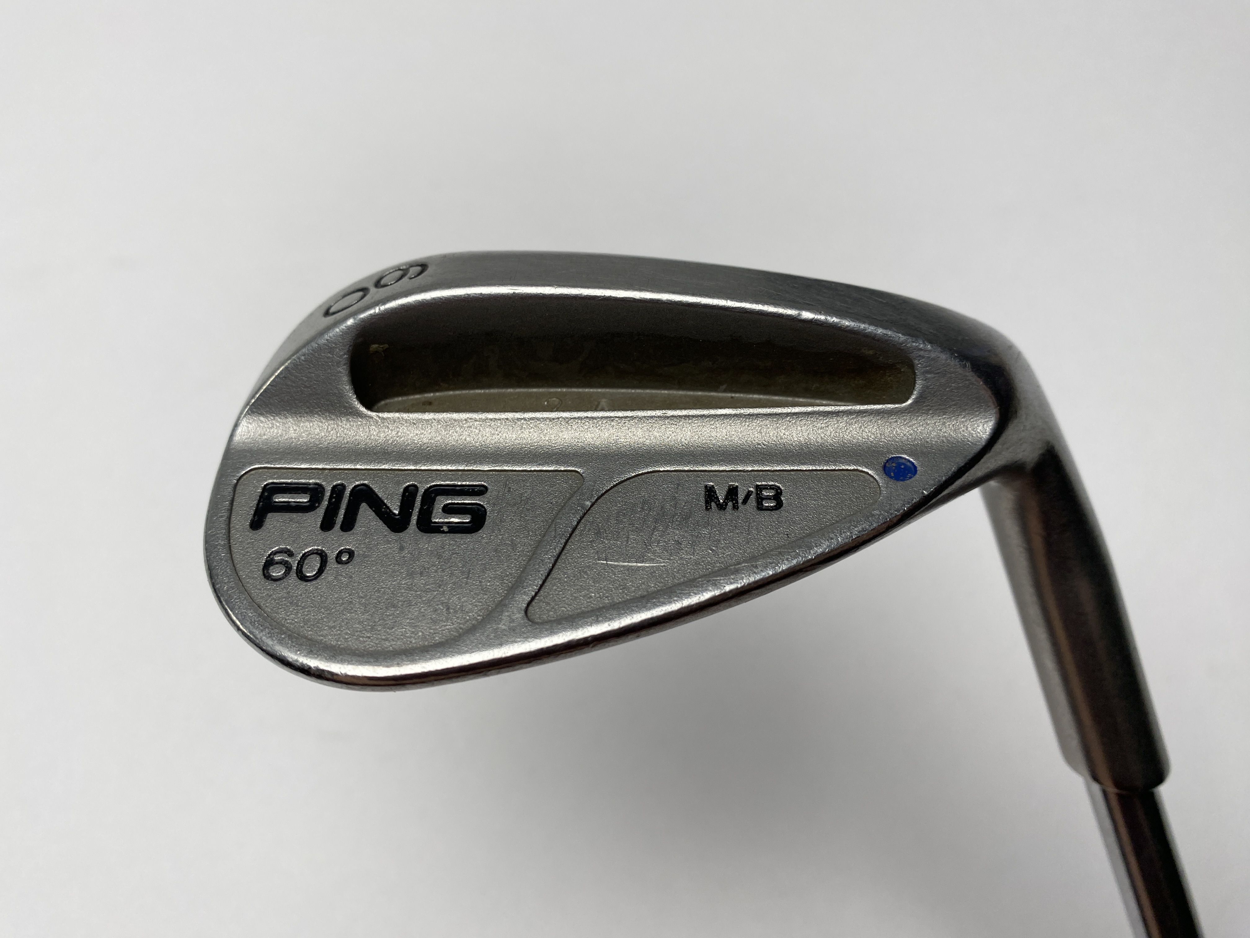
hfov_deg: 69.4
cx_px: 625
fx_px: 903
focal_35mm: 25
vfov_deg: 54.9
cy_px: 469
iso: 32
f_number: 1.8
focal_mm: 4.25
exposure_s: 1/376
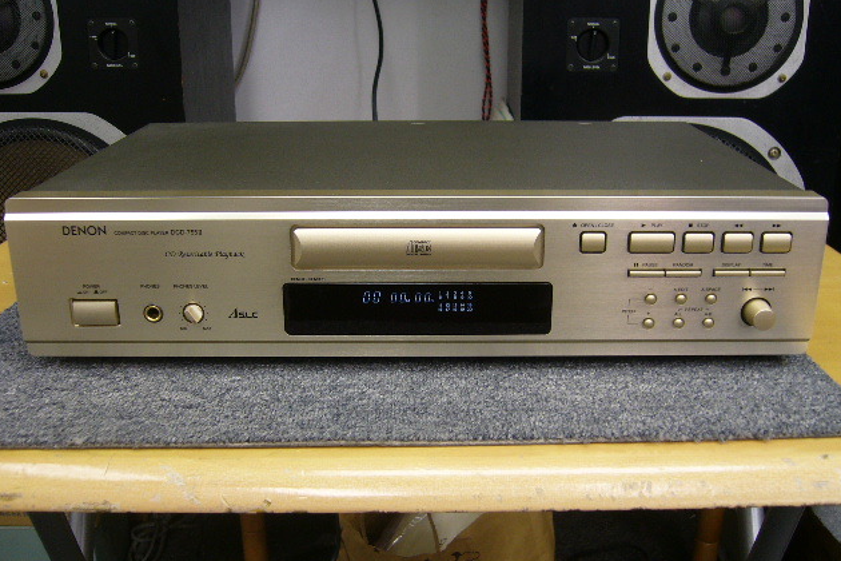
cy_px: 286
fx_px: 864
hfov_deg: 51.9
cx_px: 416
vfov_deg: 35.9
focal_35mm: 37
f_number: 2.8
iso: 100
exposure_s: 1/13
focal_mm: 5.8
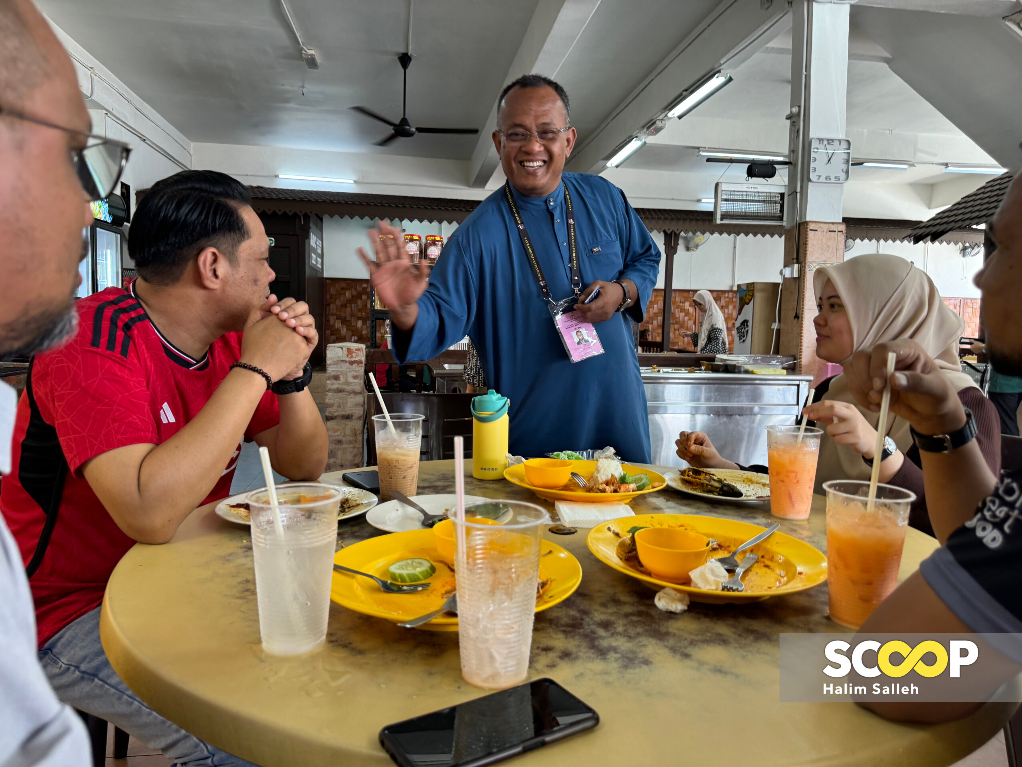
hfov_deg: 71.6
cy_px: 384
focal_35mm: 24
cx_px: 511
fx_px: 709
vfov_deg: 56.8
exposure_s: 1/50
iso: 160
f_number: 1.78
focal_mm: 6.86
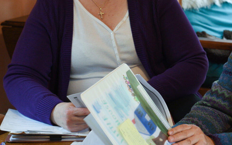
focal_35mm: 108
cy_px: 50
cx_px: 194
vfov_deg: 12.1
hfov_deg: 19.0
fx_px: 683
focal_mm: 50
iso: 1250
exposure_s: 1/60
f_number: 5
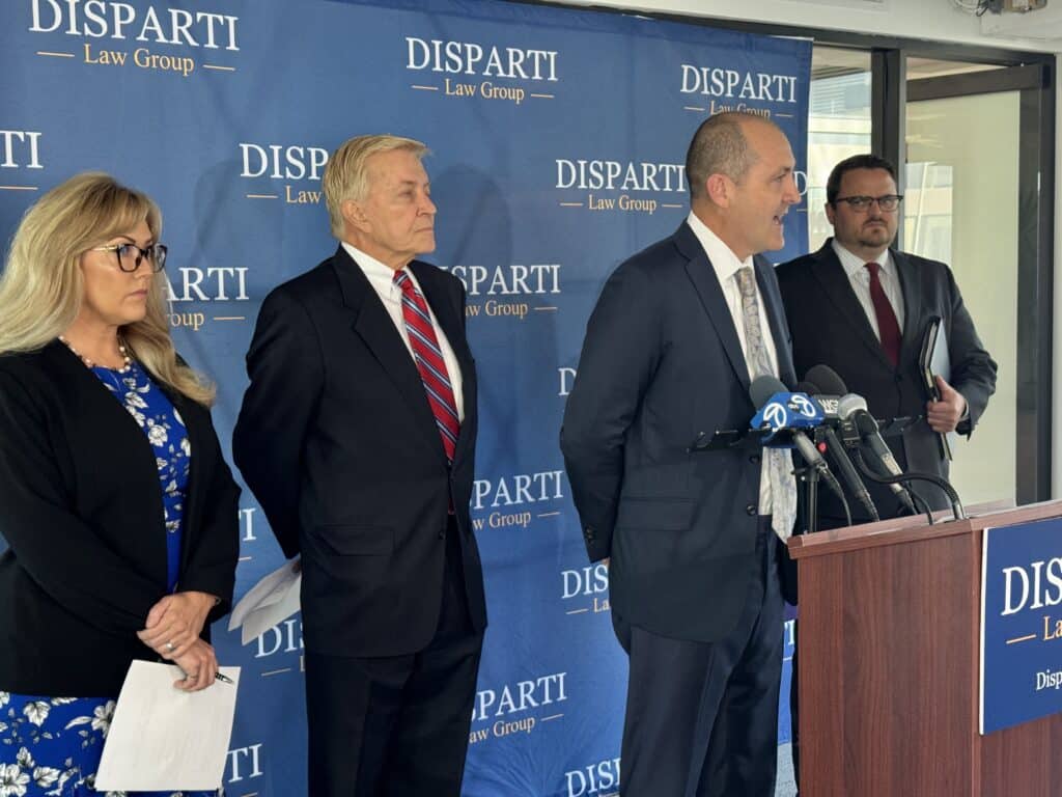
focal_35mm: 48
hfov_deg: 39.7
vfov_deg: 30.3
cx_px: 531
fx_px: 1473
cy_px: 398
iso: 160
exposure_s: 1/60
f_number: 1.78
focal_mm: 6.76
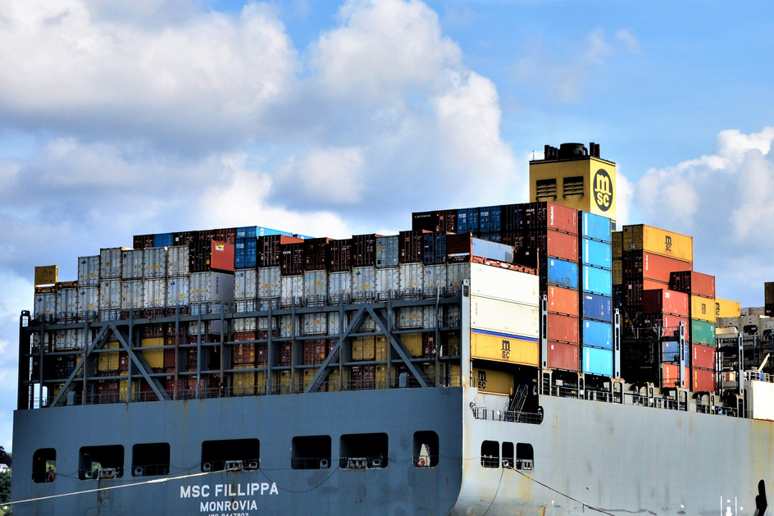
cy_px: 285
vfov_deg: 13.3
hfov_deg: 19.6
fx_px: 2214
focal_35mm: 103
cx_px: 653
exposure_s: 1/320
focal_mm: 40
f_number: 9
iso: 100
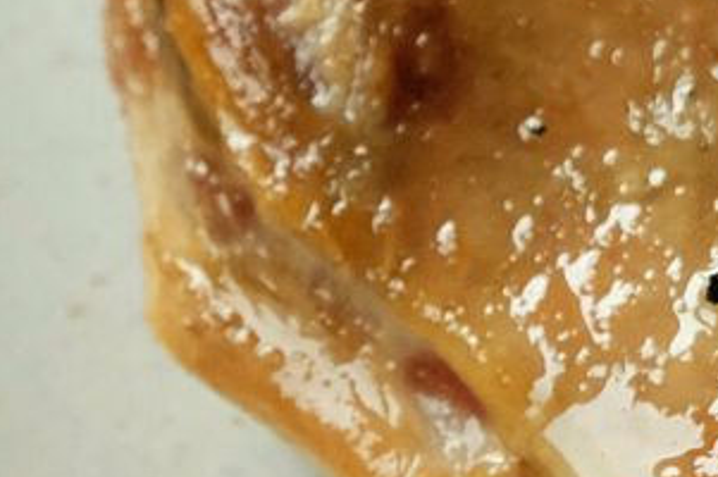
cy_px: -143
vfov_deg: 4.9
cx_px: 1670
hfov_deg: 7.1
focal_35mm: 276
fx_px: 5499
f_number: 7.1
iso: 4000
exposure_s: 1/42
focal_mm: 35.8
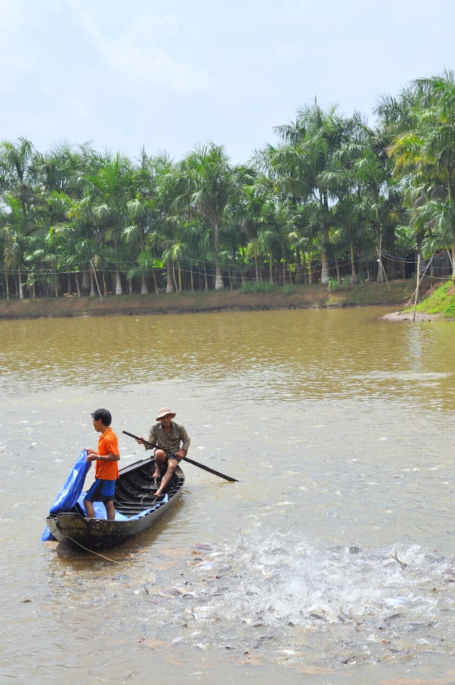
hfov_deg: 18.2
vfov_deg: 27.0
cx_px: 228
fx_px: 1424
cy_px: 342
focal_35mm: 75
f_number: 9
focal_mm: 50
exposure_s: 1/320
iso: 200
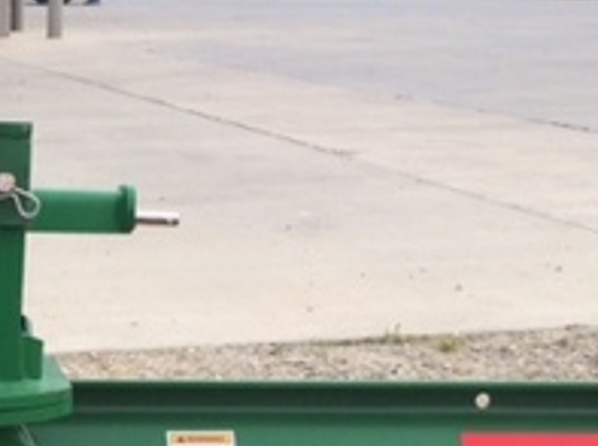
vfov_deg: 17.3
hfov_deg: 22.1
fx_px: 1431
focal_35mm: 83
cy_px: 452
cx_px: -88
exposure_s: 1/805
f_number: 2.2
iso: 32
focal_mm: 4.12
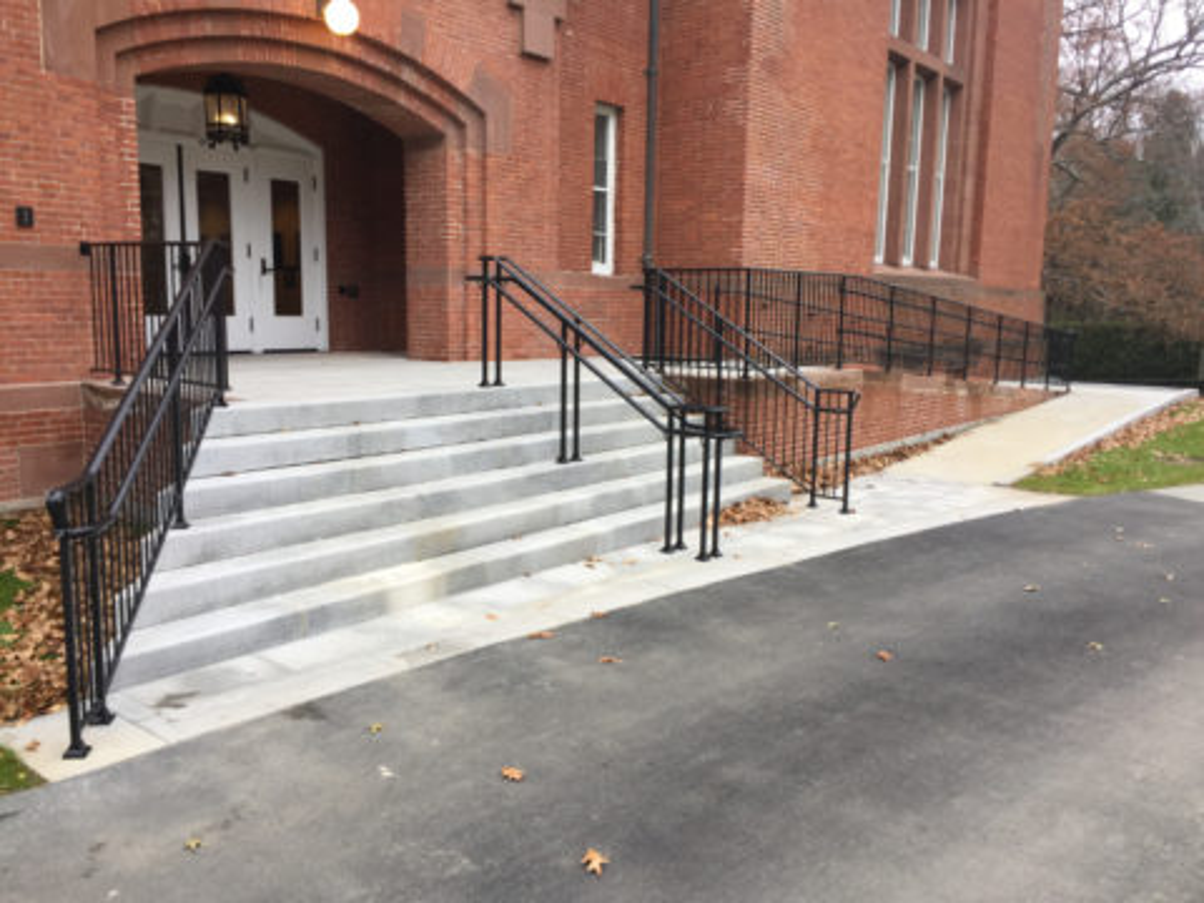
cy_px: 452
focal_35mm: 29
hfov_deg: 61.7
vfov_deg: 48.2
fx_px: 1009
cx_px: 602
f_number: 2.2
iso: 32
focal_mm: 4.2
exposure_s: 1/122
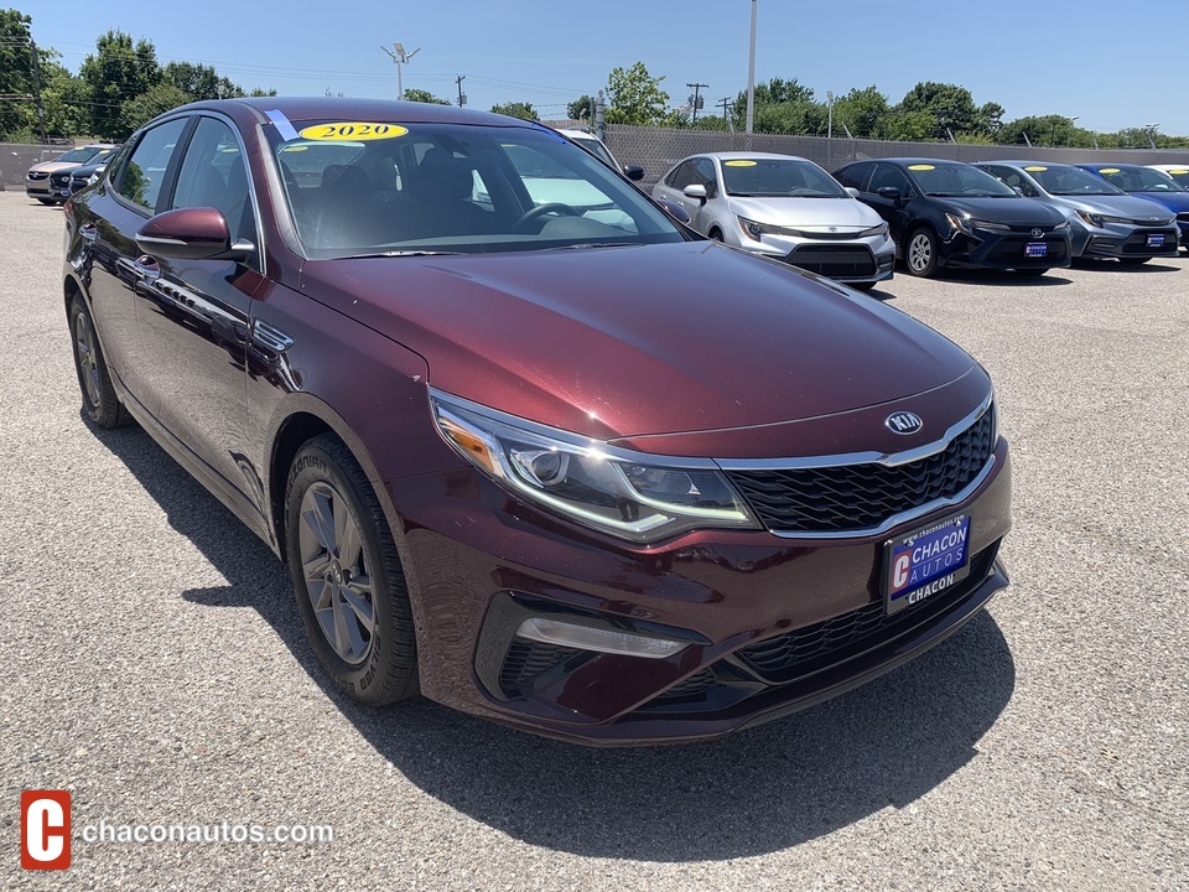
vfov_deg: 53.1
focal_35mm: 26
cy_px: 446
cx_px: 594
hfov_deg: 67.3
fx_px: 893
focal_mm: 4.25
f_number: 1.8
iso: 25
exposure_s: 1/1536
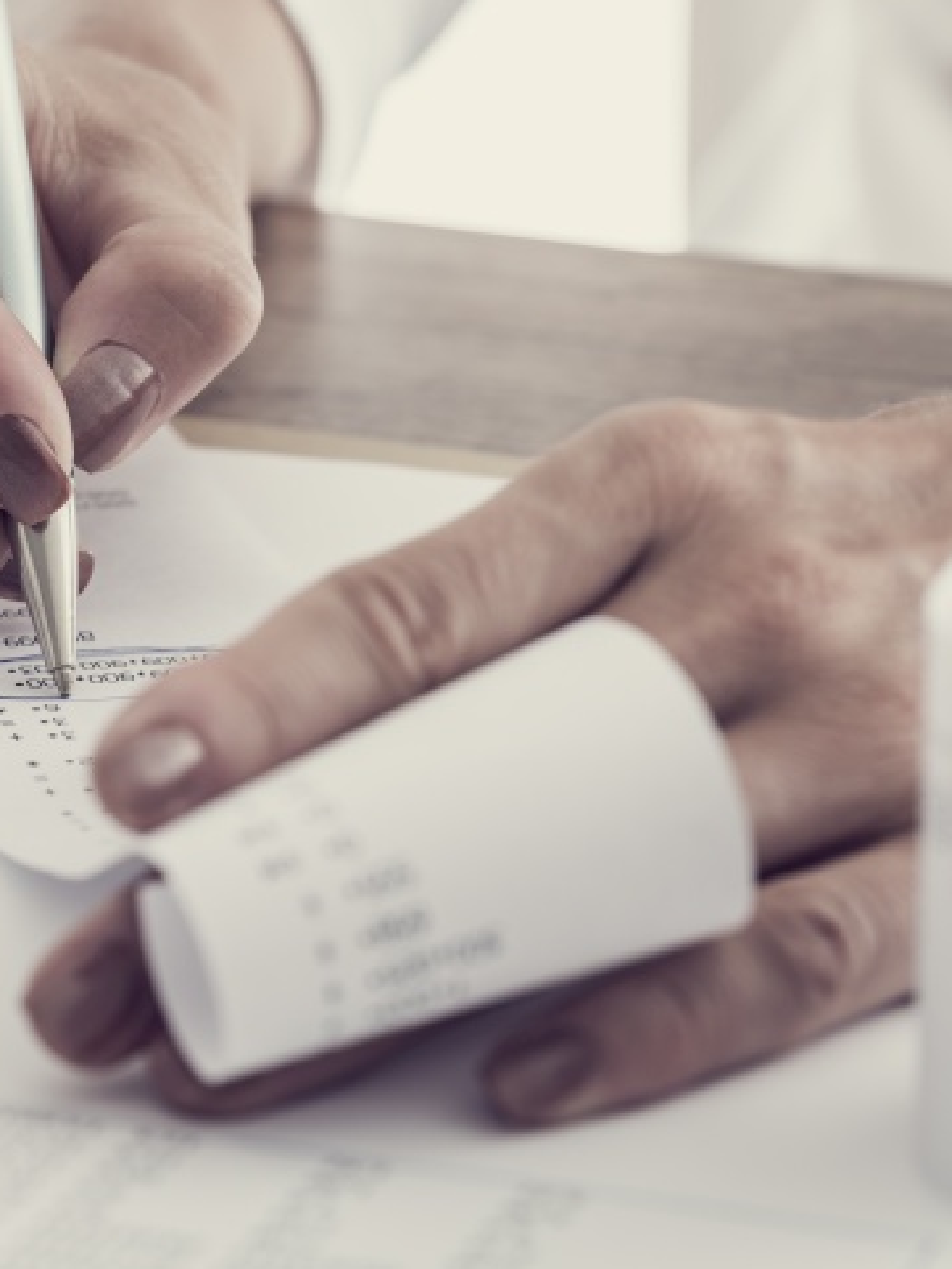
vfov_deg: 11.8
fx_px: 6158
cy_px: 678
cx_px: 76
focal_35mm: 168
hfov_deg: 8.8
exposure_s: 1/160
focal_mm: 105
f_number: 8
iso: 100
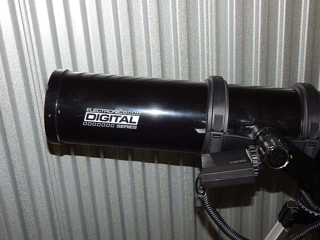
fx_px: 398
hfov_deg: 43.9
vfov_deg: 33.6
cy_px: 120
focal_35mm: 43
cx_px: 160
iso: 200
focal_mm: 7.7
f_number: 3.6
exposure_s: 1/30
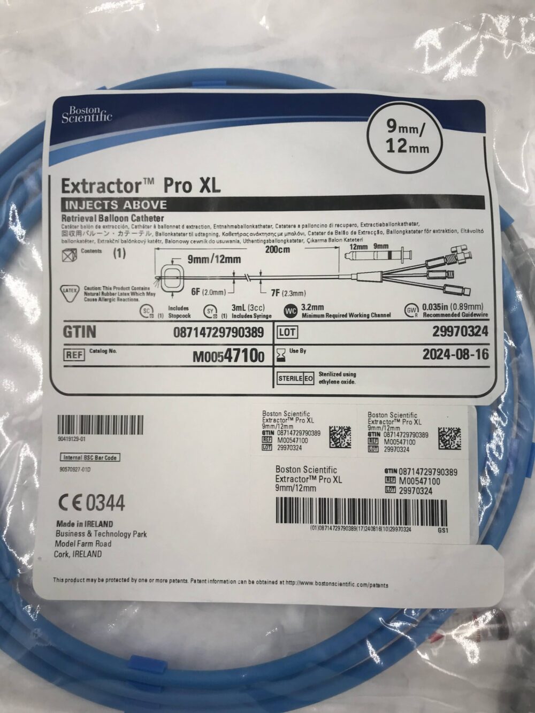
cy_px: 356
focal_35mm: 28
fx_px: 577
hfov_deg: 49.8
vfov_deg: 63.4
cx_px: 268
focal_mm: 3.99
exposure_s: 1/260
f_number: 1.8
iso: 20
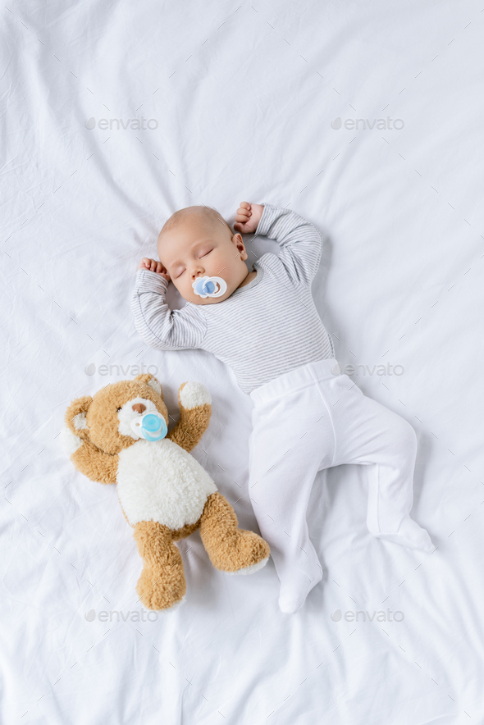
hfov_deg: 27.0
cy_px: 362
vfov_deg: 39.6
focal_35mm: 50
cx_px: 242
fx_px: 1007
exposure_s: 1/160
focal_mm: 50
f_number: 2.8
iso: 250
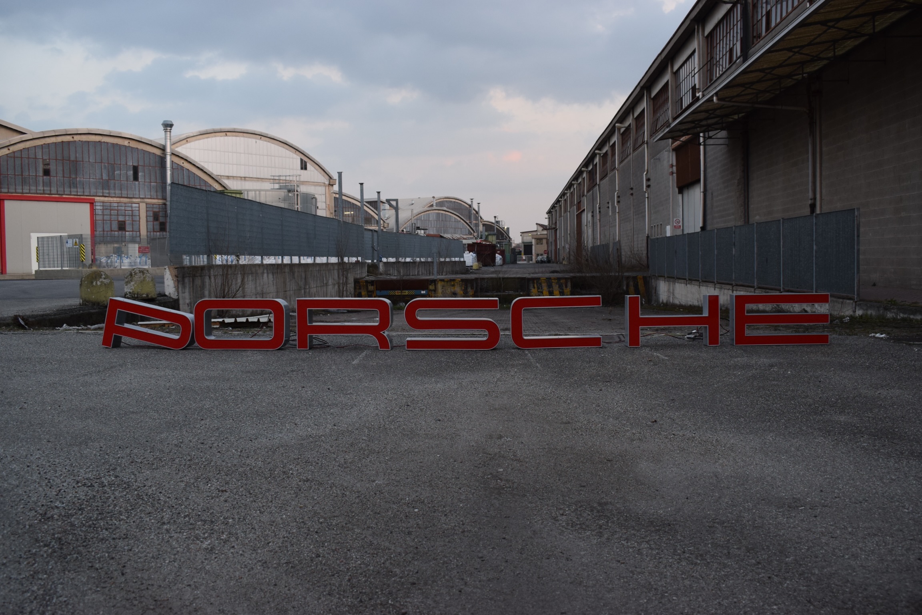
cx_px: 461
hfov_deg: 55.1
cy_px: 308
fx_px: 884
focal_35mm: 34
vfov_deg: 38.4
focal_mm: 23
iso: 720
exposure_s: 1/125
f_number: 5.6
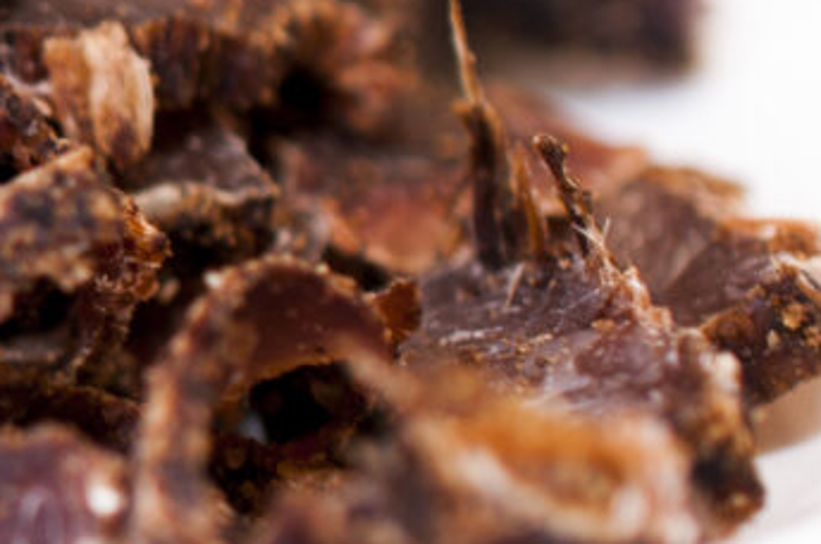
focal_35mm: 268
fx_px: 6101
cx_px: -754
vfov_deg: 5.1
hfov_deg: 7.4
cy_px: 112
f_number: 4
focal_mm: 40
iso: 100
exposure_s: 1/60
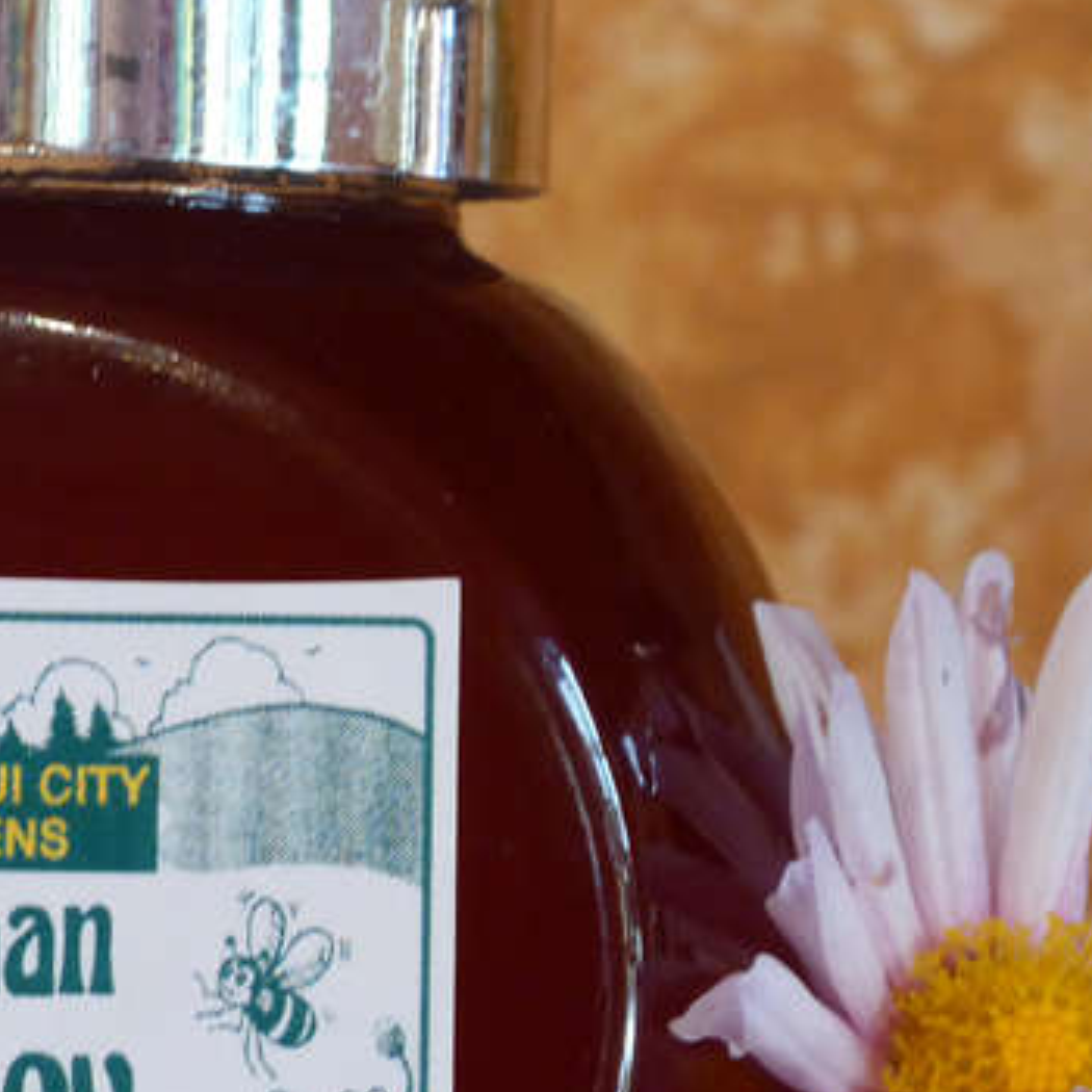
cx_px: 215
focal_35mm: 358
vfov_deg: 4.9
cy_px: 724
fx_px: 12777
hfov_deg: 4.9
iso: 400
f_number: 5.5
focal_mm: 28.7
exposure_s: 1/15
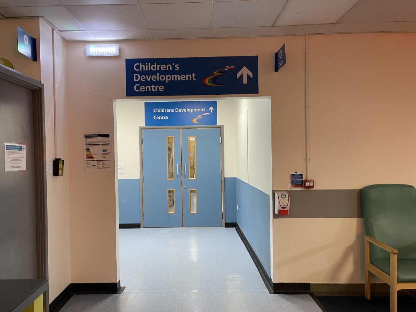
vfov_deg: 48.2
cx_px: 185
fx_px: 349
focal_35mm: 29
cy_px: 162
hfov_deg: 61.5
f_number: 1.6
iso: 160
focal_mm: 5.1
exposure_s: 1/50
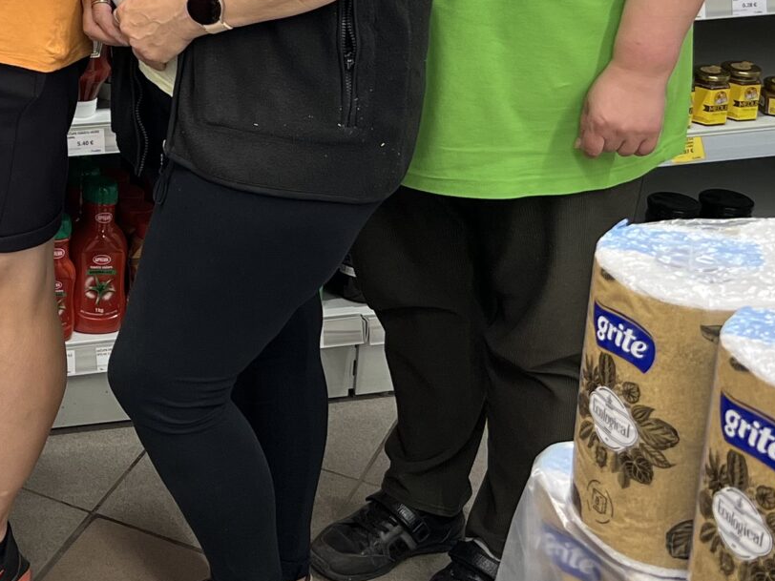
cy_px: -122
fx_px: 1836
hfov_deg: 21.7
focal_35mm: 82
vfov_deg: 17.2
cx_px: -206
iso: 50
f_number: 1.5
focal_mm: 5.7
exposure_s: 1/100
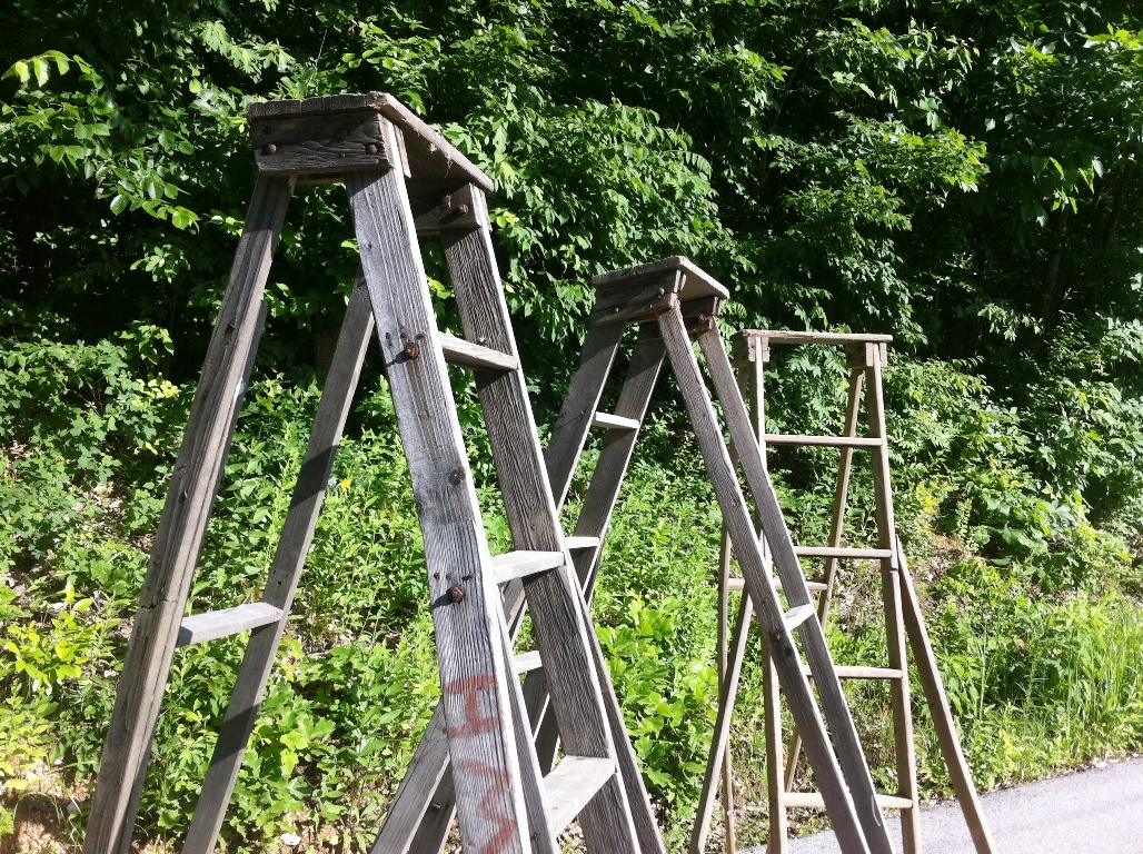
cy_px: 427
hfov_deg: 52.7
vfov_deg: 40.6
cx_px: 572
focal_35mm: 35
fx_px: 1154
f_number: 2.8
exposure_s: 1/597
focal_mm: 3.85
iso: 80
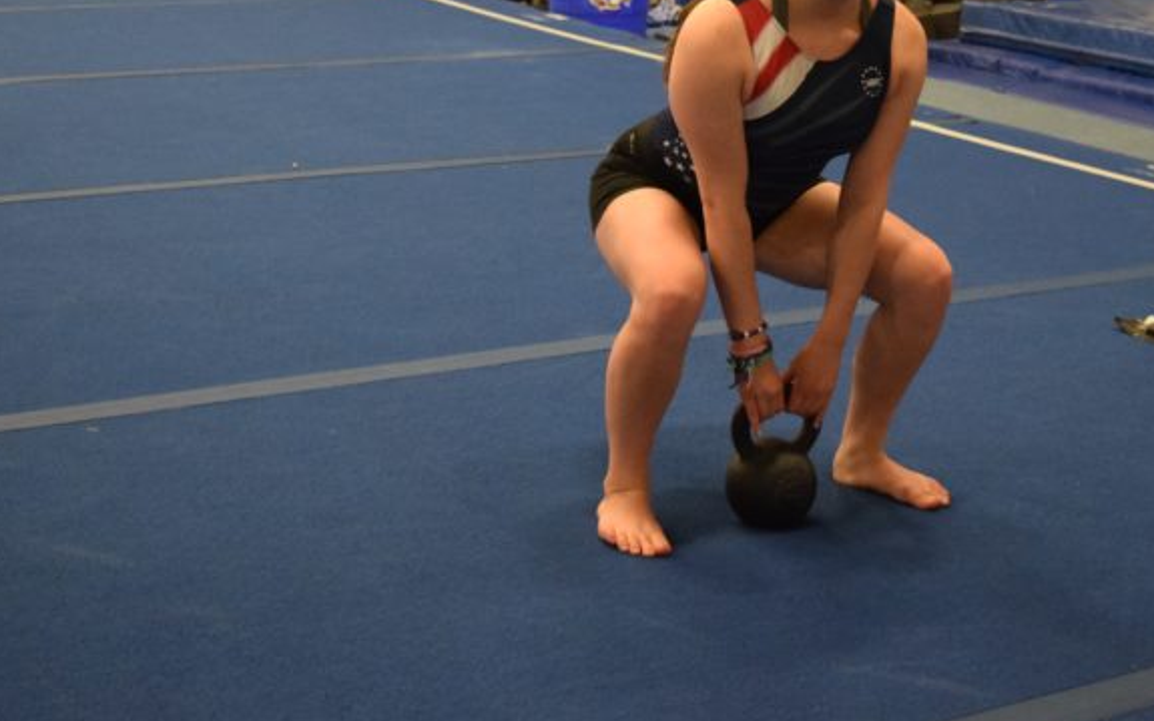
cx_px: 714
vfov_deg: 17.6
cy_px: 91
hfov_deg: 28.1
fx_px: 2295
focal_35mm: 73
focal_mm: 28
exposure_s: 1/160
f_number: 4.2
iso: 3200
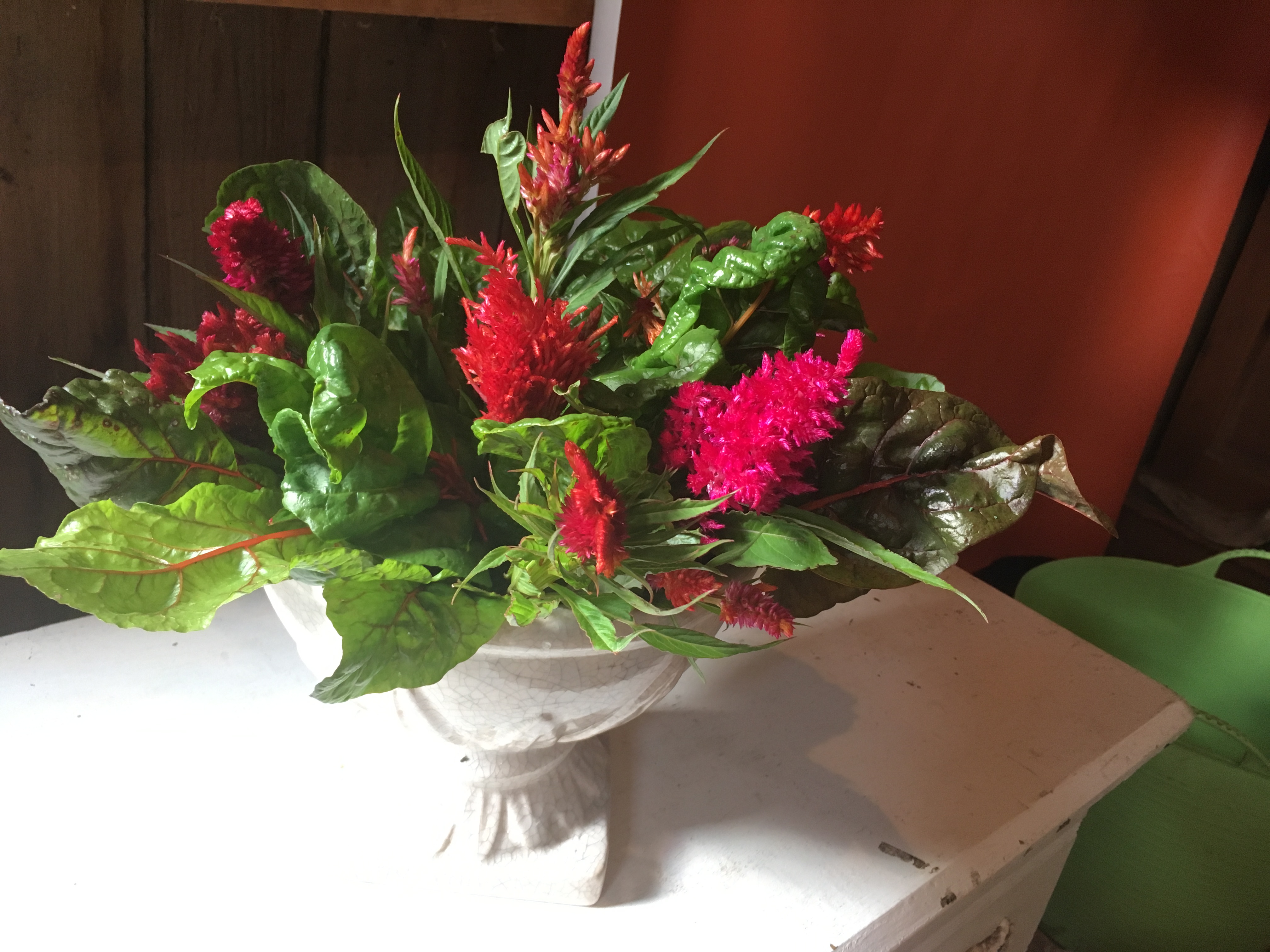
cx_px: 635
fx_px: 1064
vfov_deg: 48.2
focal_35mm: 29
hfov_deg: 61.7
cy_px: 476
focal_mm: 4.15
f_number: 2.2
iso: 100
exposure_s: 1/30
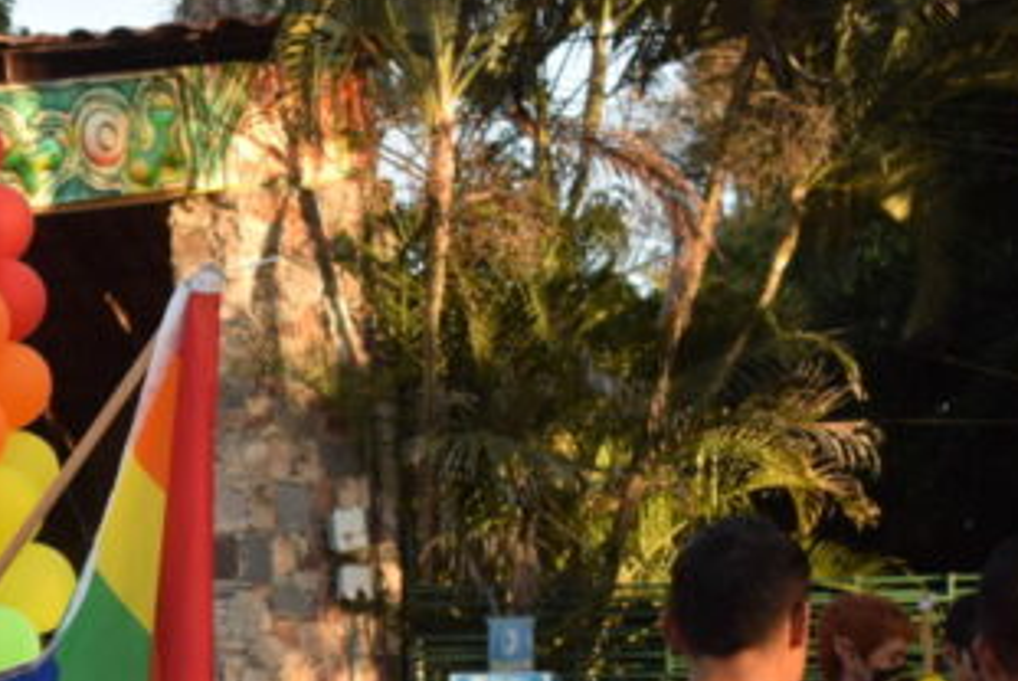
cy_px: 787
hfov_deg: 17.6
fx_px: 3142
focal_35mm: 111
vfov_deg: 12.1
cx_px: -193
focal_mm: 30
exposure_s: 1/800
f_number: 4.2
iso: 800
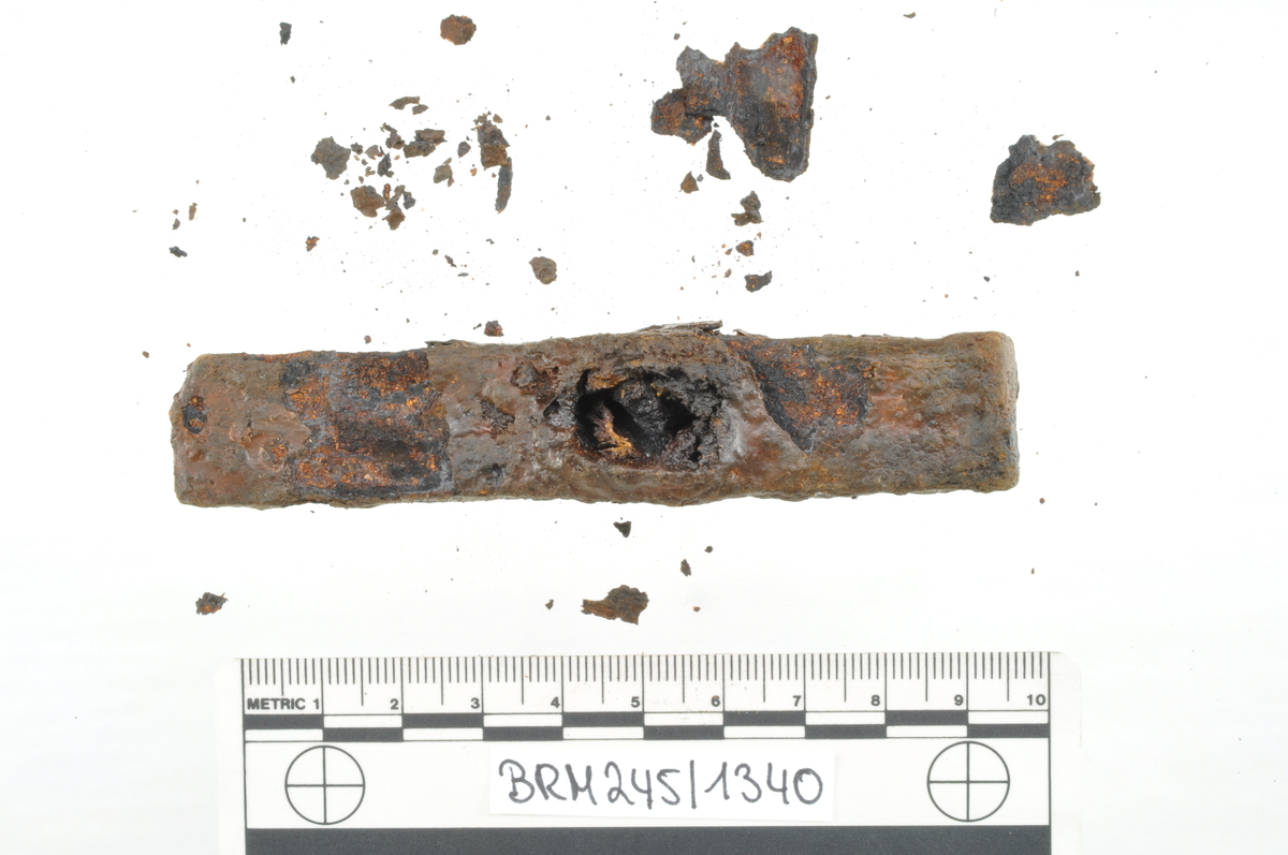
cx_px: 644
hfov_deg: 29.3
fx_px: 2466
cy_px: 428
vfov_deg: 19.7
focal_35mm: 69
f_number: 25
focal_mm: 46
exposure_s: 1/1.6
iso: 200
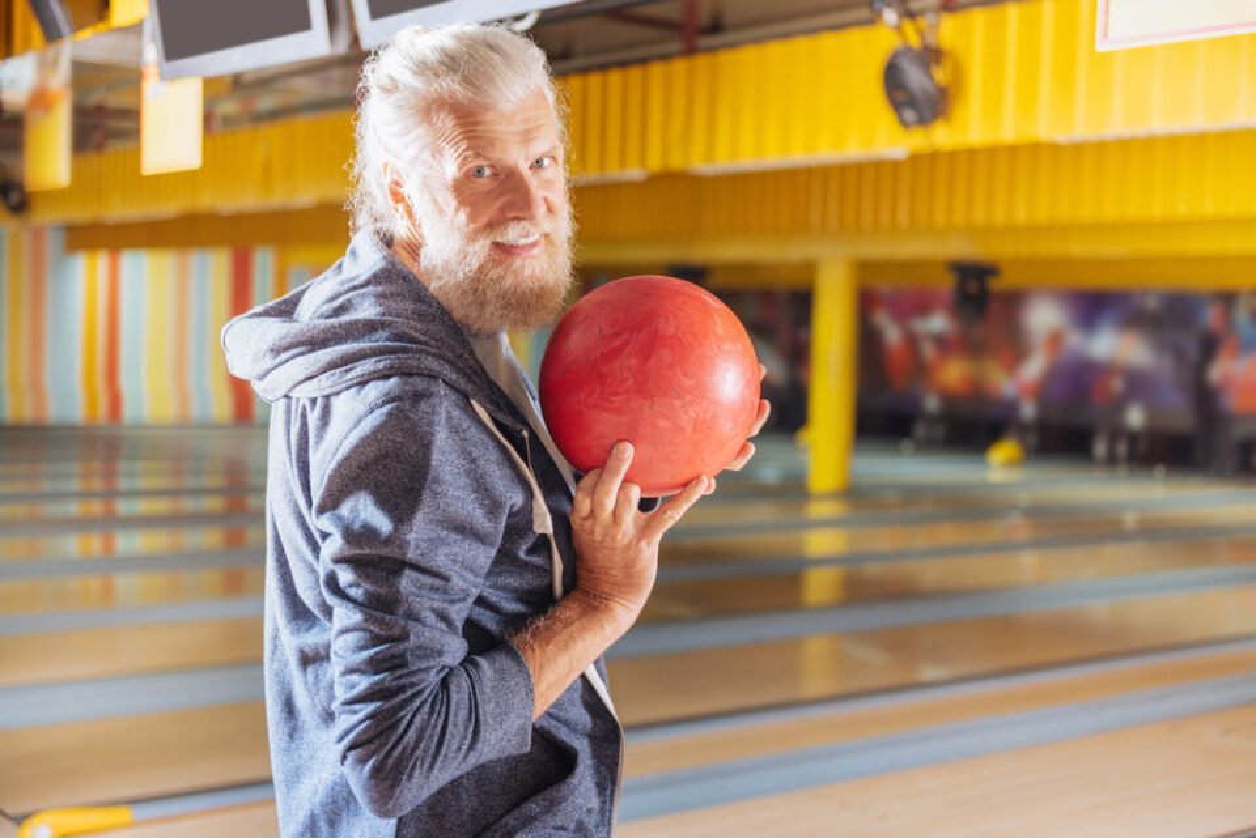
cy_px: 419
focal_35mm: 48
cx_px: 628
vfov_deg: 28.1
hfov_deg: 41.1
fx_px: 1675
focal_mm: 48
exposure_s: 1/160
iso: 320
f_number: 2.8
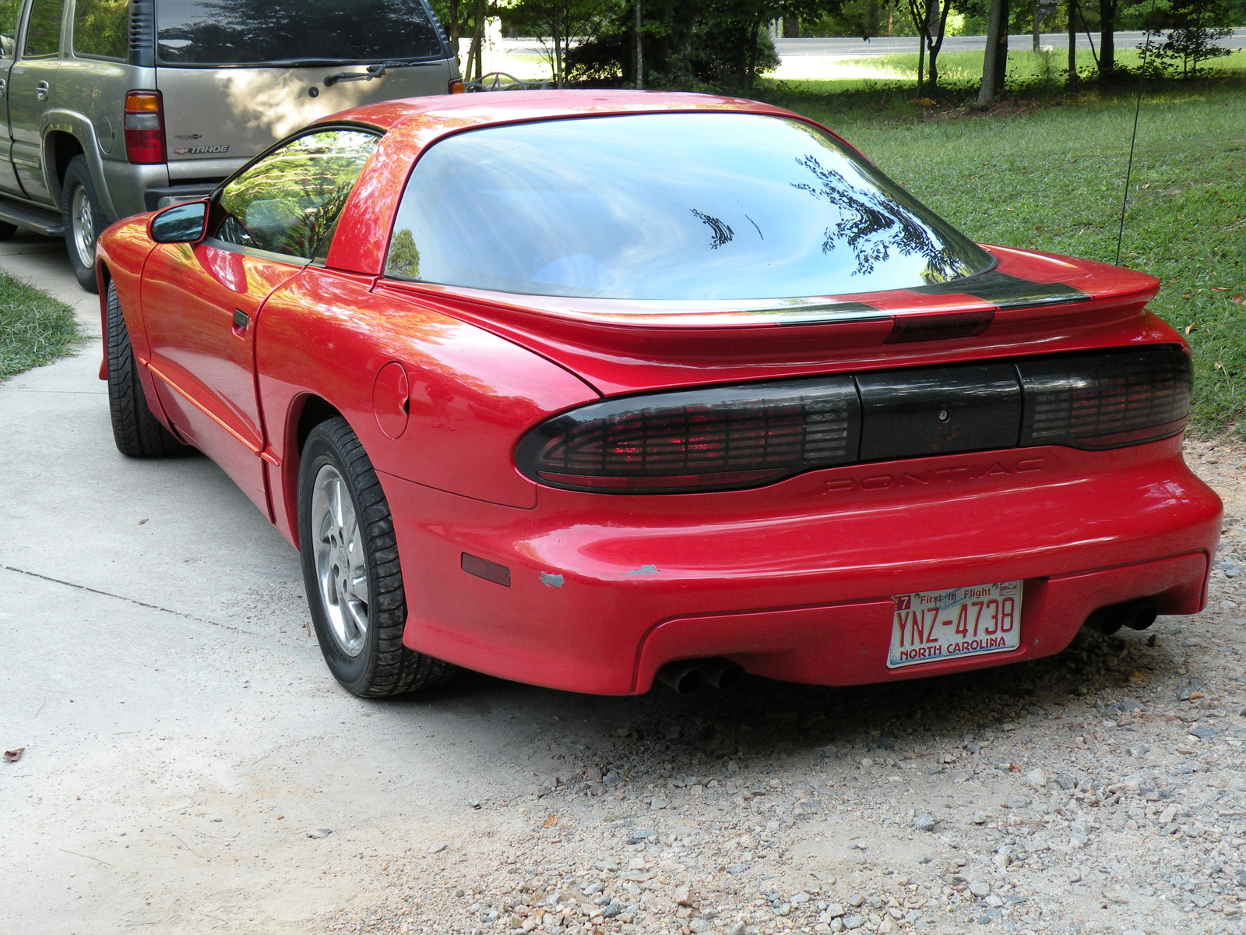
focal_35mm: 56
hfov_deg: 34.3
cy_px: 468
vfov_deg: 26.1
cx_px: 623
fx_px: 2016
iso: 115
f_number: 3.5
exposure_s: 1/62.6
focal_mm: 9.8
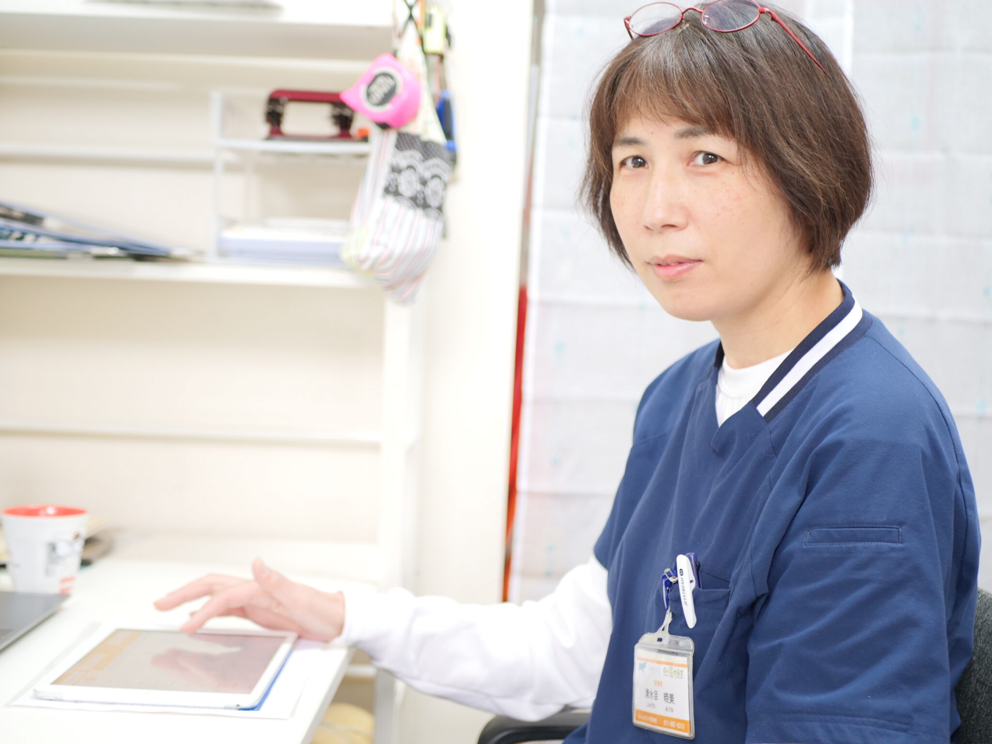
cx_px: 496
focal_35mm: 50
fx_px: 1433
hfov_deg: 38.2
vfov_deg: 29.1
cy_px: 372
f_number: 1.7
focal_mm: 25
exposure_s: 1/60
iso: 500
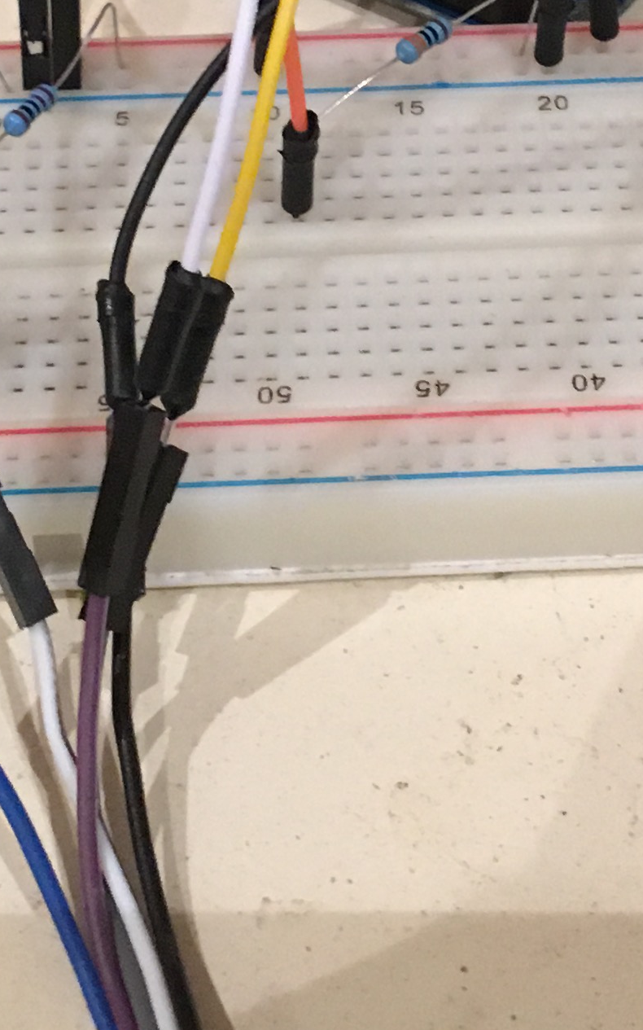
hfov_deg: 13.3
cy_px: 110
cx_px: 418
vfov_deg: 20.8
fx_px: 2749
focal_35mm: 98
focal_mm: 4.15
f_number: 2.2
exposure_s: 1/20
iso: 200
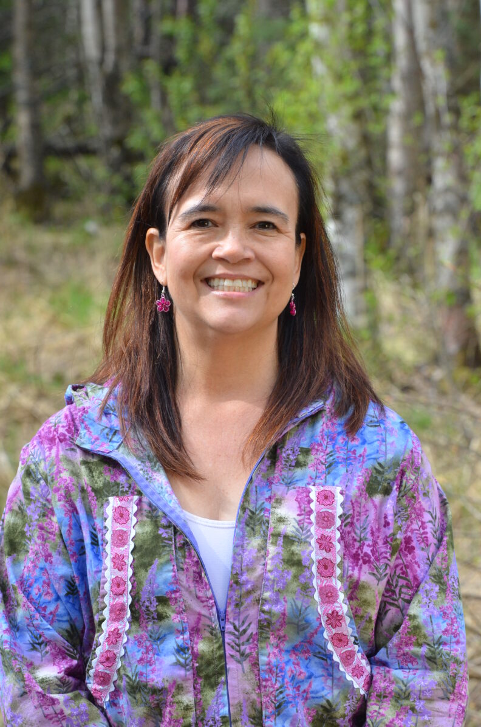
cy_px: 364
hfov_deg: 7.9
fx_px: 3503
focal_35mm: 174
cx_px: 240
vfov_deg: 11.8
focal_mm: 116
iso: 800
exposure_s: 1/500
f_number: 10
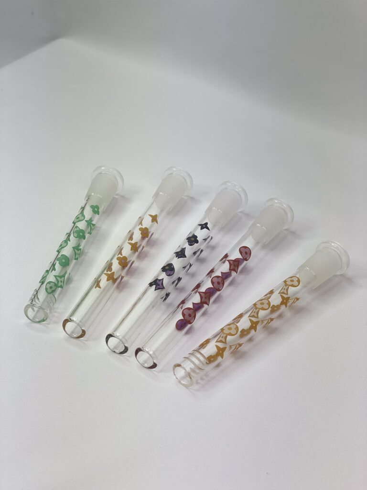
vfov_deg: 36.8
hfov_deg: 28.0
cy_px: 245
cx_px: 184
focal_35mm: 52
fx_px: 735
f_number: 2
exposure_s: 1/311
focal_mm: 6
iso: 20
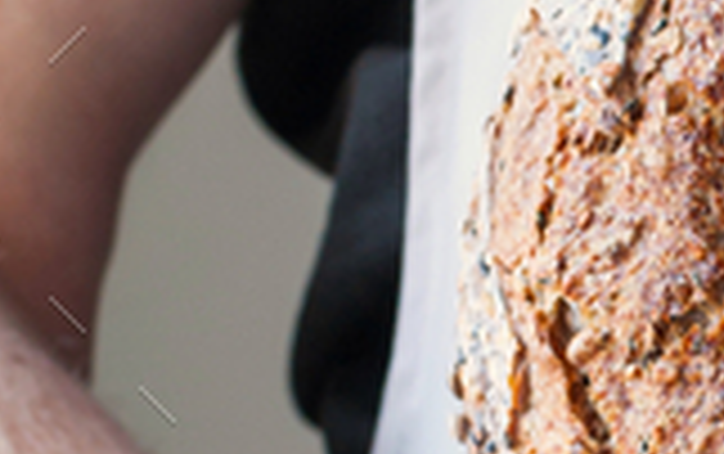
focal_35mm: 280
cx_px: 1259
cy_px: 825
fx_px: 5531
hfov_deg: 7.3
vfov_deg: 4.6
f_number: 5.6
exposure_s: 1/15
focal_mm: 50
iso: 400
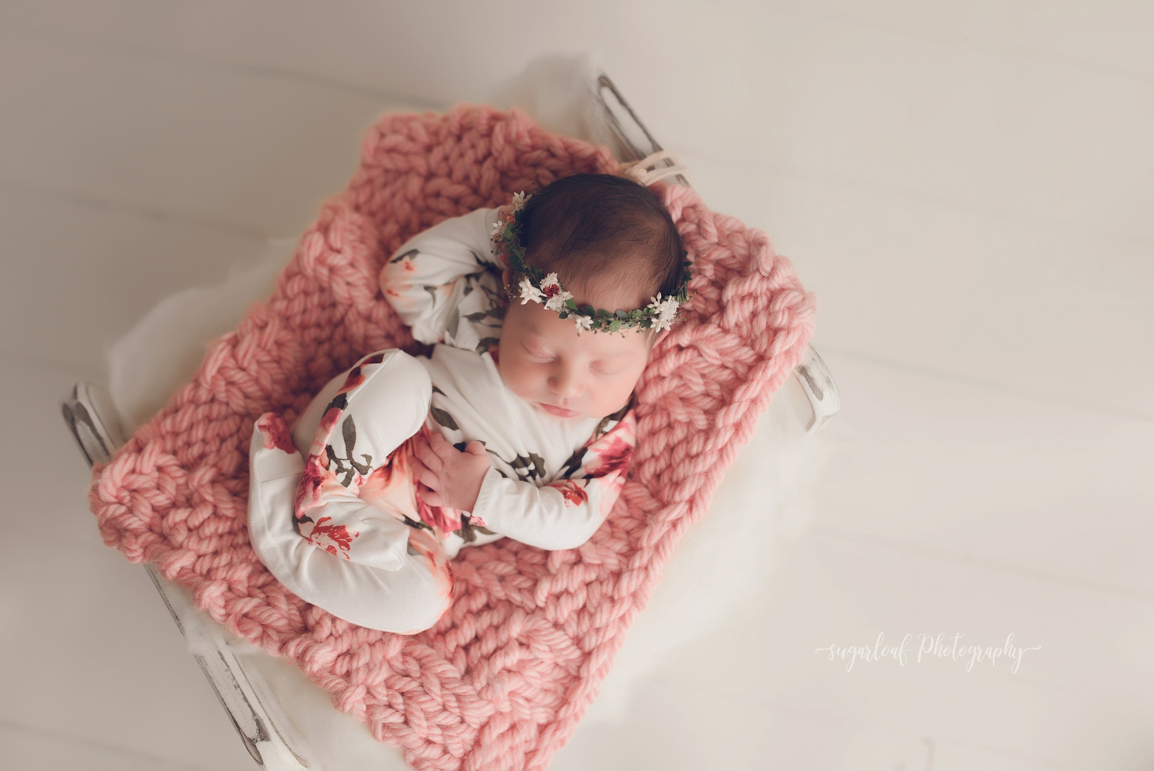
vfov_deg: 37.9
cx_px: 577
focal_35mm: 35
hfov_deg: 54.4
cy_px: 386
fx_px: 1122
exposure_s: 1/200
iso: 100
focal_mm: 35
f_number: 2
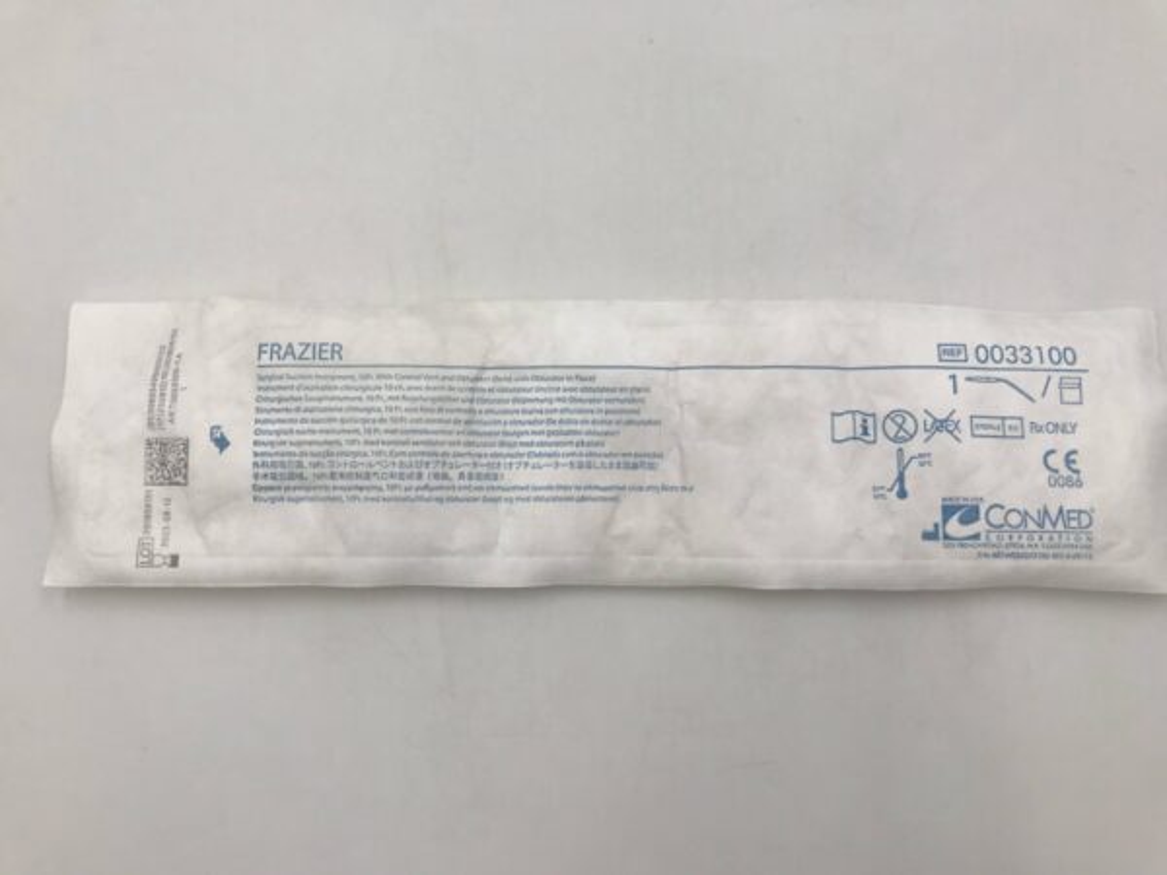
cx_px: 584
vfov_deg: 49.7
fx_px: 944
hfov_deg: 63.4
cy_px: 438
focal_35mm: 28
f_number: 1.8
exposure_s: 1/284
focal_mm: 3.99
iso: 20
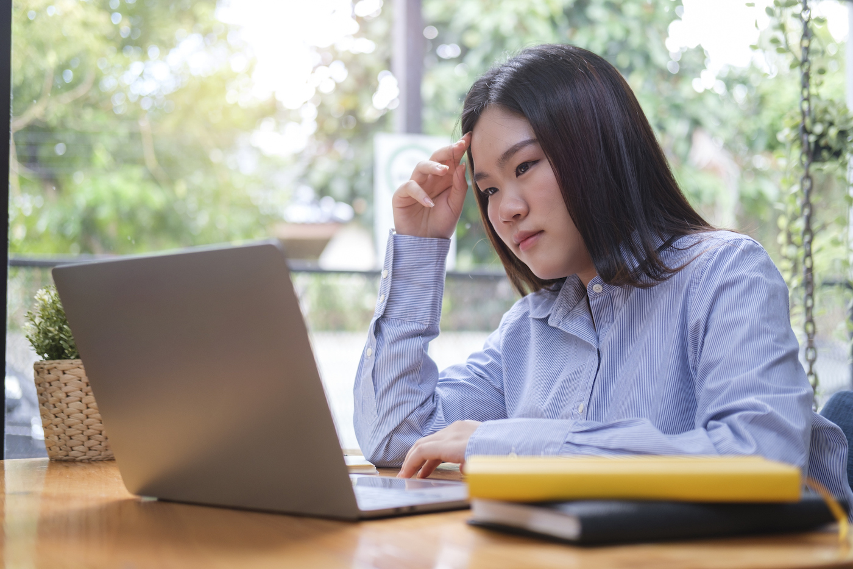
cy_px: 284
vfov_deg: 25.5
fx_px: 1256
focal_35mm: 53
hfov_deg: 37.5
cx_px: 426
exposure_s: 1/100
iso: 250
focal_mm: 35
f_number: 2
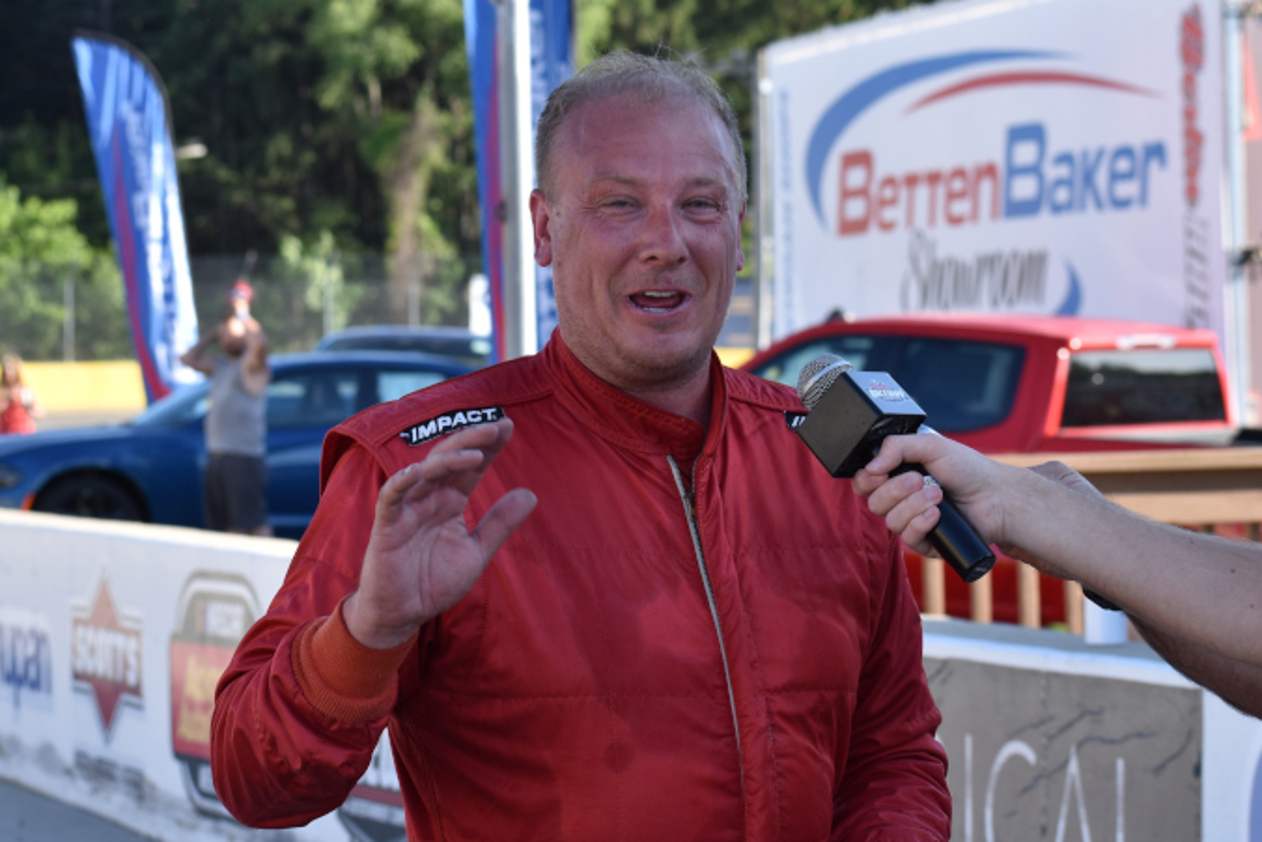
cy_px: 374
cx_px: 633
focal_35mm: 132
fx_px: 4628
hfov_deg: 15.5
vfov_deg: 10.4
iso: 200
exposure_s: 1/250
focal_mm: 70
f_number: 7.1
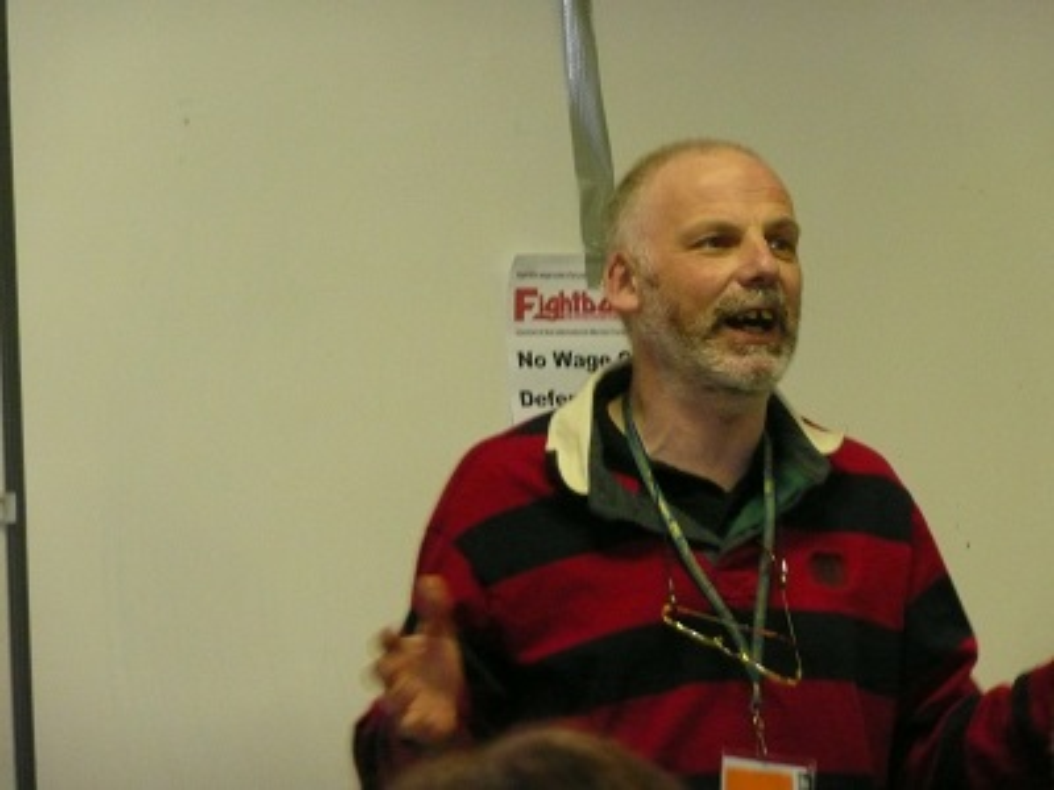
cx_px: 527
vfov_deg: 7.5
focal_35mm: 199
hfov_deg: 9.9
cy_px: 395
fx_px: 6059
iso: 640
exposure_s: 1/30
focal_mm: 32.7
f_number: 4.8
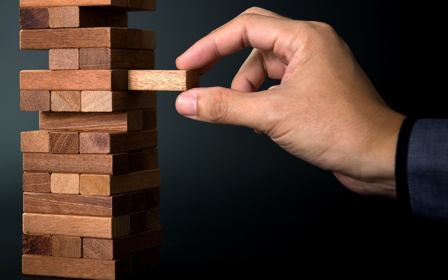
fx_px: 1123
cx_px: 179
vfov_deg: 14.2
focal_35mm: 92
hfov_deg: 22.5
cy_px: 88
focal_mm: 70
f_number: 5.6
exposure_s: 1/5
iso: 100
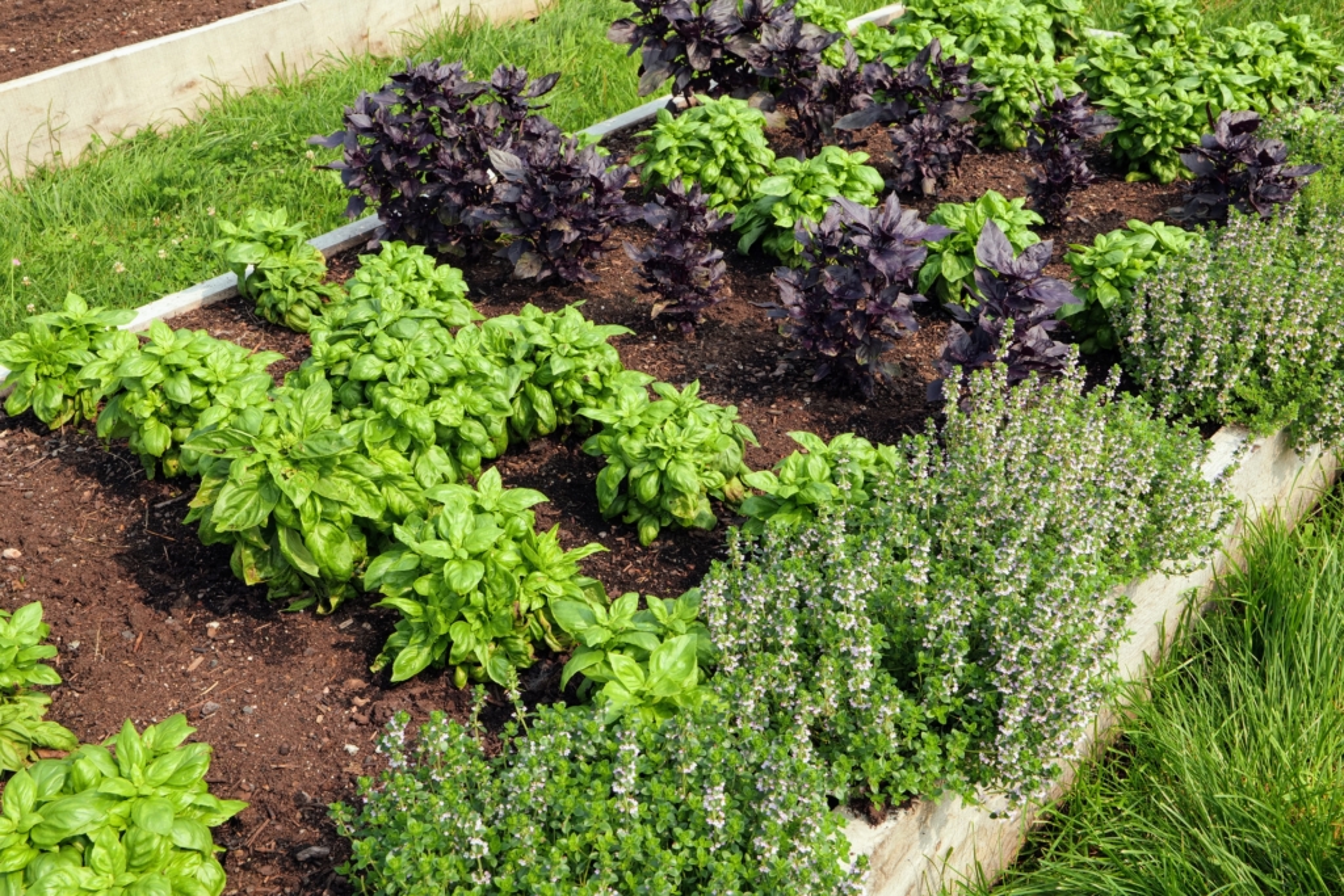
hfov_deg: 53.1
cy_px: 448
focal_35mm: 36
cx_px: 672
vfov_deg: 36.9
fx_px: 1344
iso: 400
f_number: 13
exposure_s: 1/200
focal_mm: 36
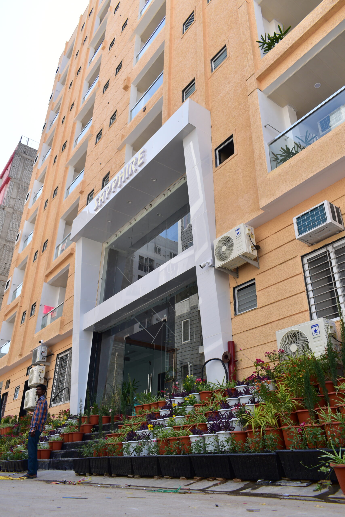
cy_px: 258
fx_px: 388
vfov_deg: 67.4
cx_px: 172
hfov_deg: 47.9
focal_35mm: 27
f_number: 7.1
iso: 100
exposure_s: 1/125
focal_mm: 18
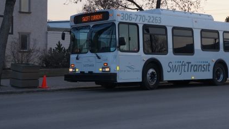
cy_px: 50
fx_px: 429
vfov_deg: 17.0
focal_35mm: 71
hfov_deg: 29.9
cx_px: 119
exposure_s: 1/60
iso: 100
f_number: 5
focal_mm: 33
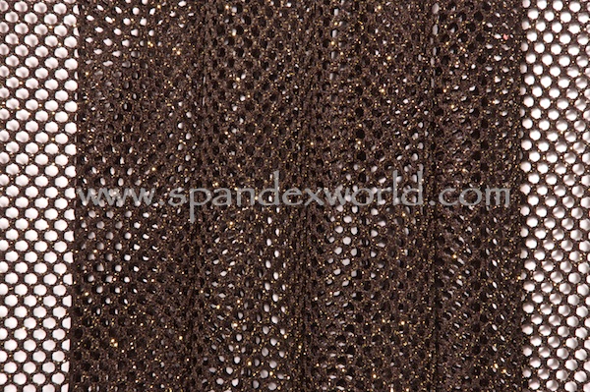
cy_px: 196
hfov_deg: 10.2
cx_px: 295
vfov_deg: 6.8
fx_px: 3316
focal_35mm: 202
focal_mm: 135
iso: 400
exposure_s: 1/640
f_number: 14
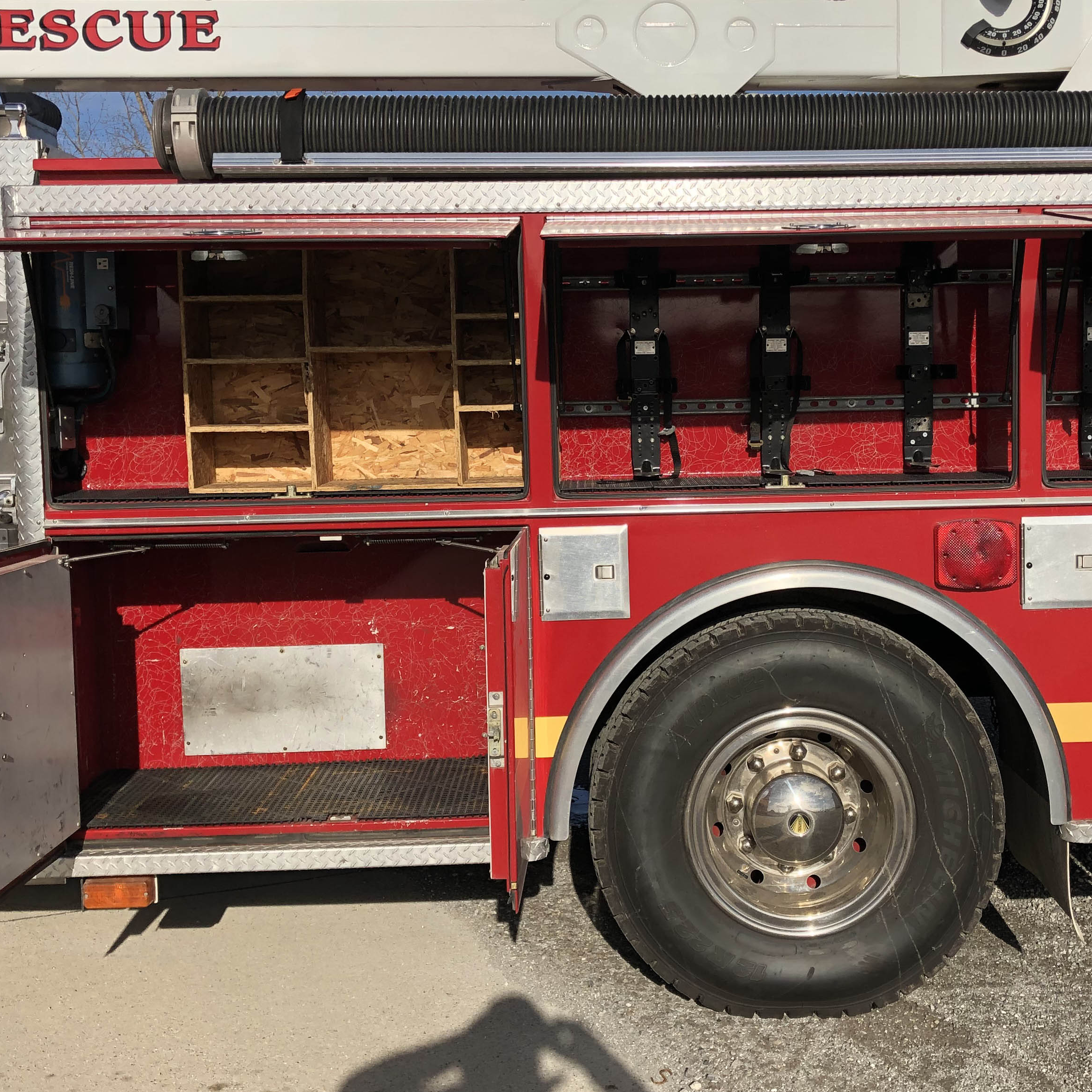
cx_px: 699
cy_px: 508
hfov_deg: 38.9
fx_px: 1535
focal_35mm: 43
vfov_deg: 39.1
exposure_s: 1/3003
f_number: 1.8
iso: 20
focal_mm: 3.99
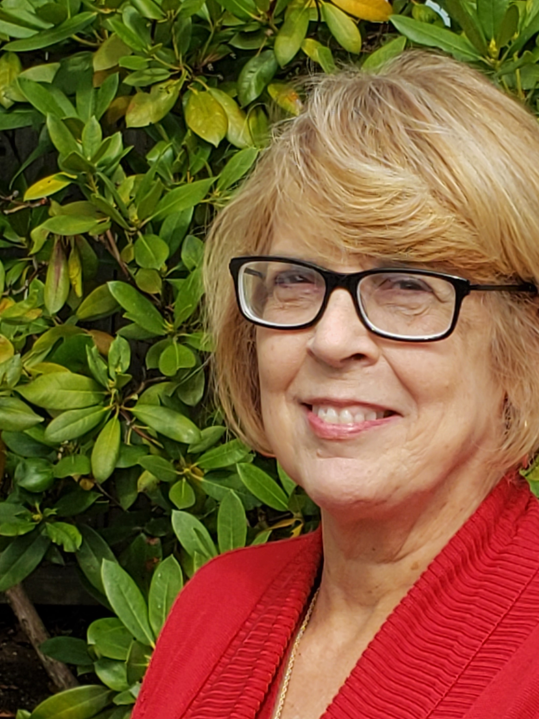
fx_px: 789
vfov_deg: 47.4
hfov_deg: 37.6
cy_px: 525
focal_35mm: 38
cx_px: 321
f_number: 2.4
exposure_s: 1/1073
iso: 50
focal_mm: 4.3
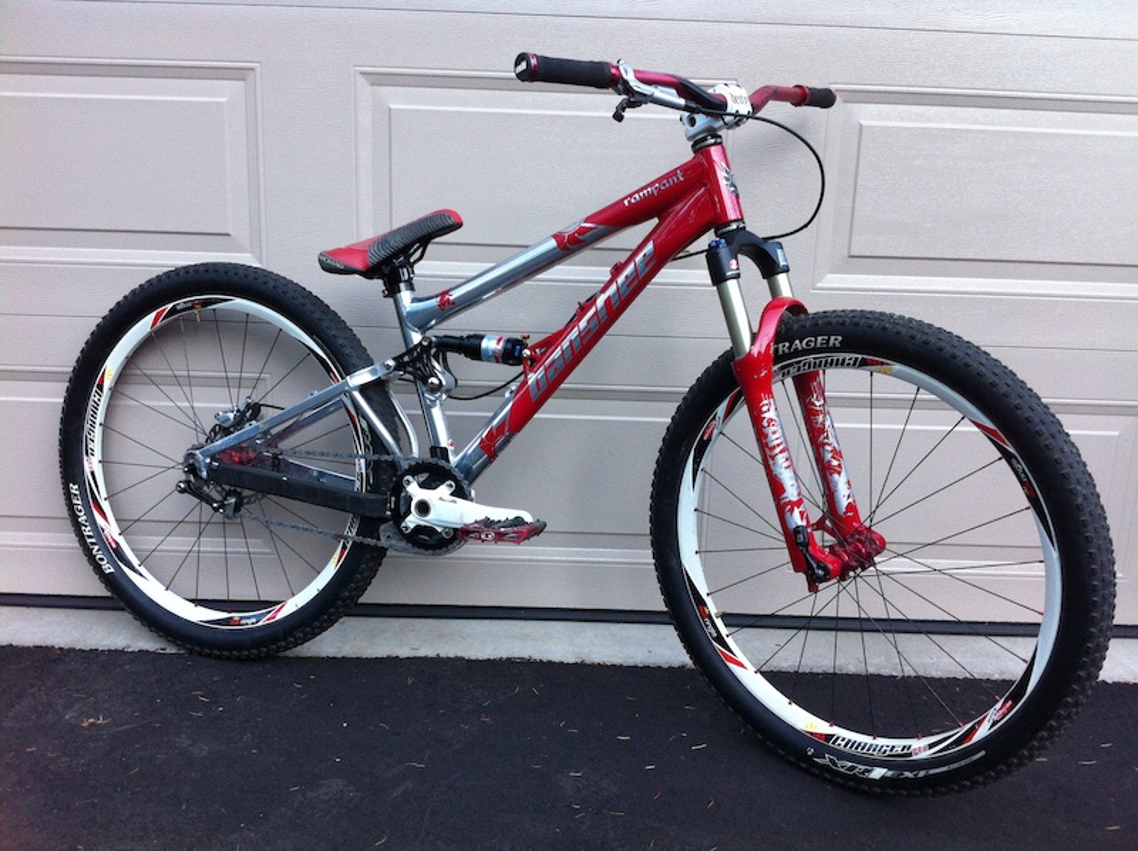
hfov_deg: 52.7
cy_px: 426
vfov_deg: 40.6
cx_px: 569
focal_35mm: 35
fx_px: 1149
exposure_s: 1/120
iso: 100
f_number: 2.8
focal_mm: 3.85
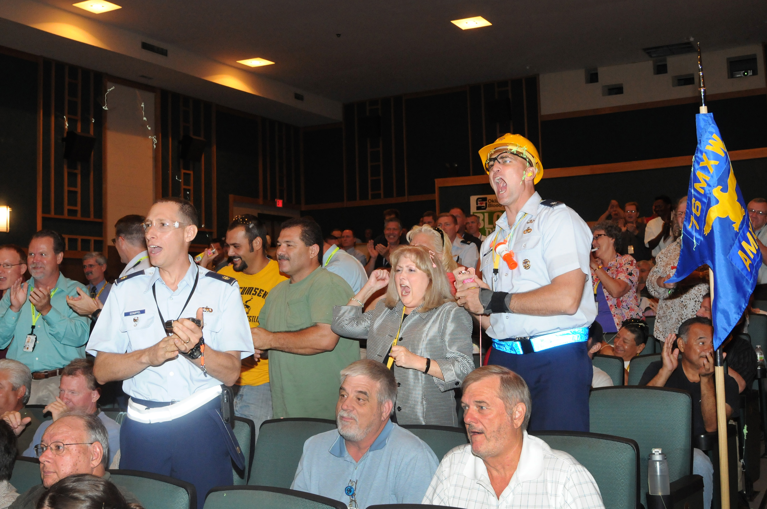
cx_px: 384
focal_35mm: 36
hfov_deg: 53.2
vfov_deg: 36.8
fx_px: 766
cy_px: 254
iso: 1250
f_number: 5
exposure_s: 1/30
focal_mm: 24
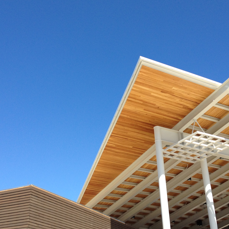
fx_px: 374
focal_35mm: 50
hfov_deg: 34.0
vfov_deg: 34.0
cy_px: 123
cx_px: 112
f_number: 2.4
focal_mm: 4.28
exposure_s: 1/1255
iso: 64
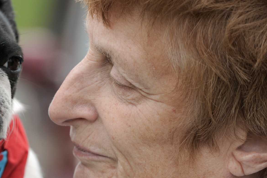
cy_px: 123
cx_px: 39
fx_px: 2477
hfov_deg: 6.2
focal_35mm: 334
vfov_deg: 4.1
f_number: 5.6
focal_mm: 190
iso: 640
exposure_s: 1/500
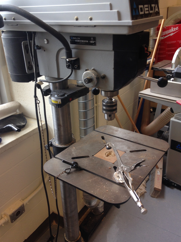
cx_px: 91
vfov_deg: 52.6
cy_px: 116
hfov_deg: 40.7
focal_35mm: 35
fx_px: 244
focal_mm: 4.12
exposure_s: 1/30
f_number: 2.4
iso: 50
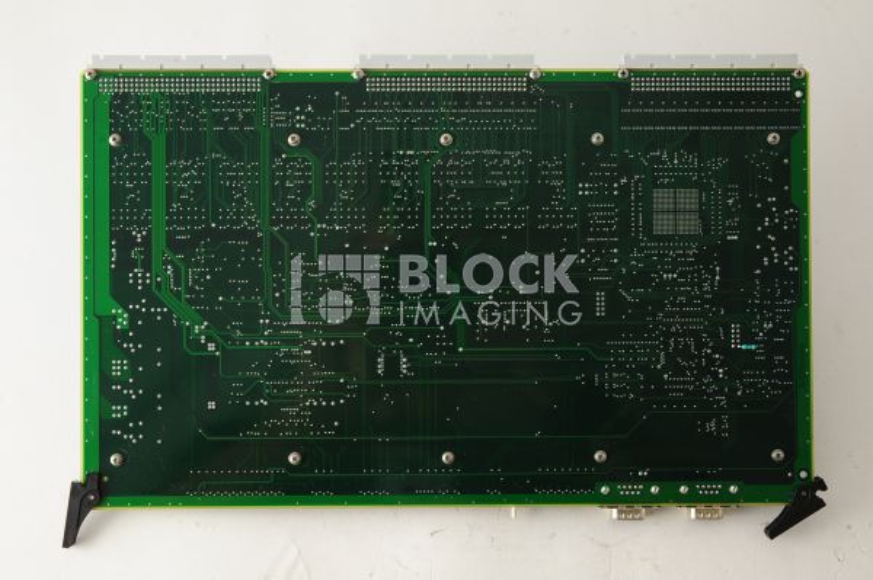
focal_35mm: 50
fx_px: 1211
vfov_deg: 26.9
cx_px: 436
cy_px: 290
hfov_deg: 39.6
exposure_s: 1/125
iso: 1600
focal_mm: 50
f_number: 11
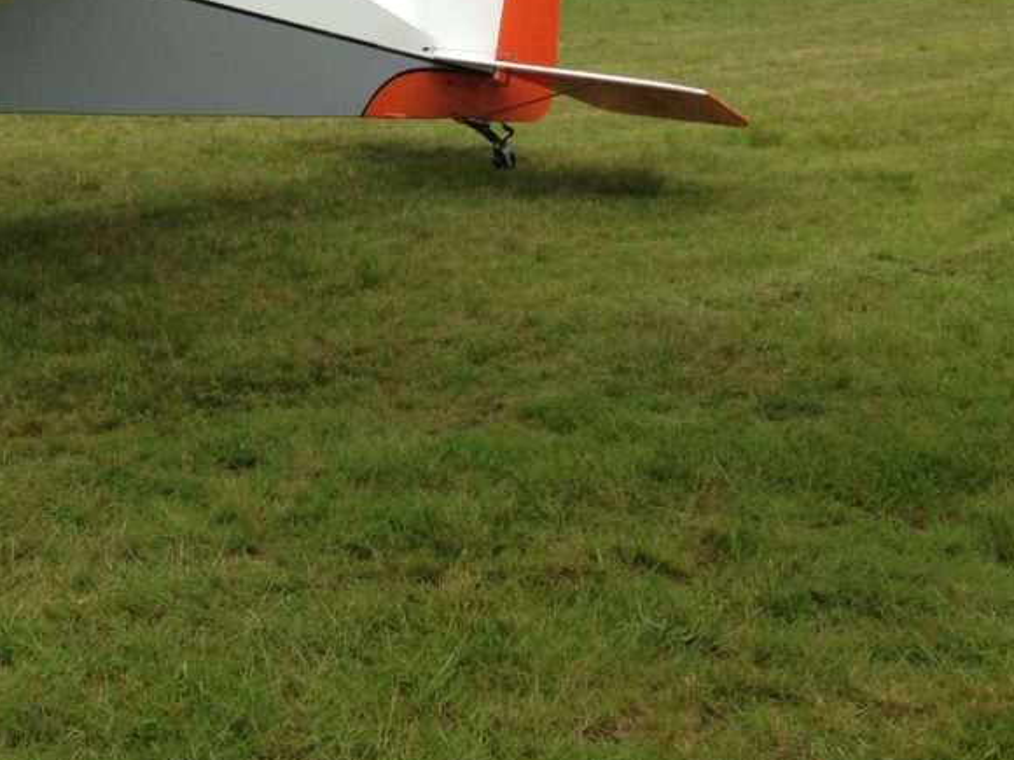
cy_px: -66
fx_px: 2168
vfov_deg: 19.1
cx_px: 227
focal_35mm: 74
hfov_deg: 25.9
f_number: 2.4
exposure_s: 1/507
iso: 50
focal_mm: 4.12
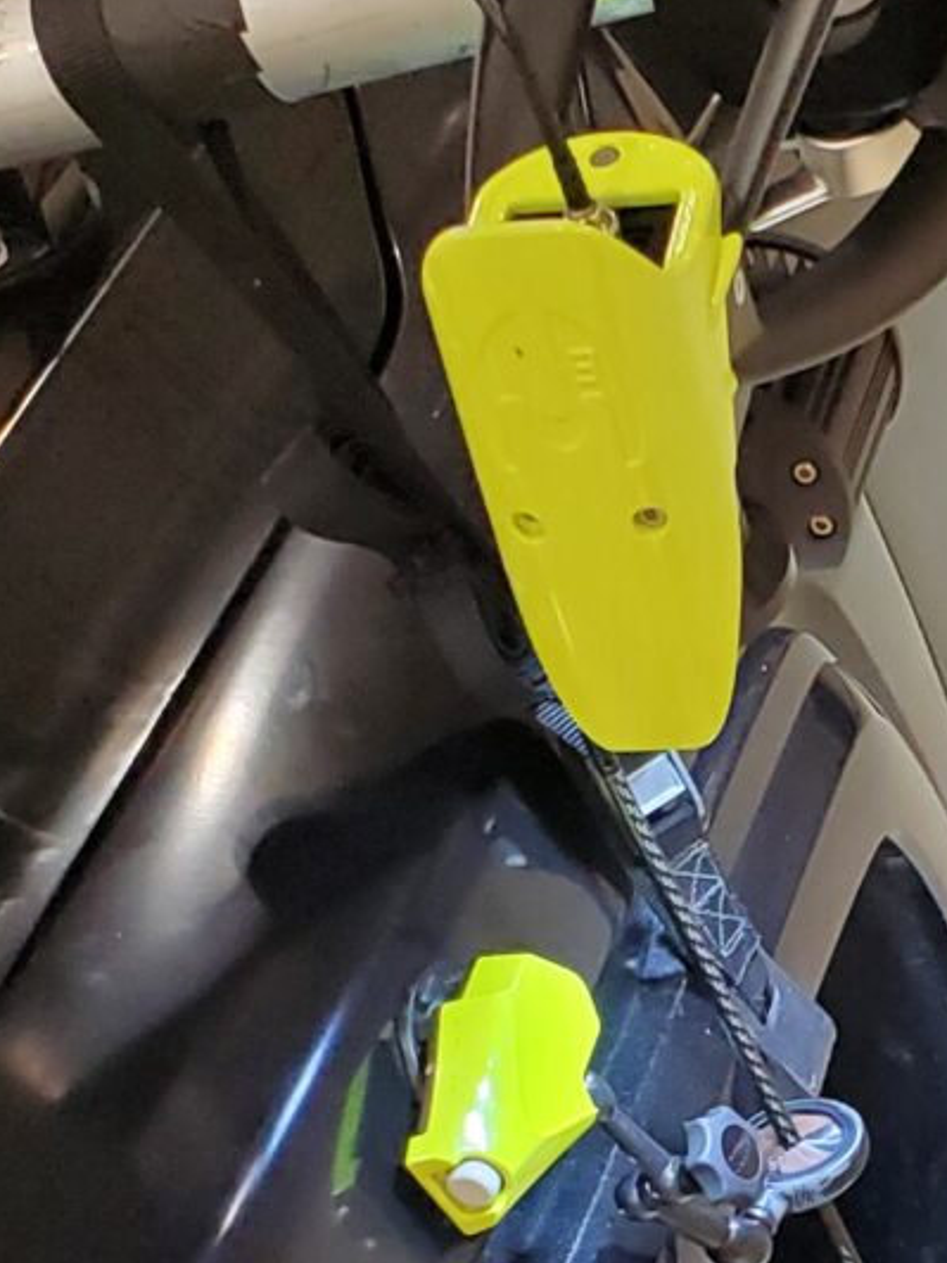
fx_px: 3648
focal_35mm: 100
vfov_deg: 19.3
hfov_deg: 14.6
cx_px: 900
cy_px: 1151
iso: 320
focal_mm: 4.3
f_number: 2.4
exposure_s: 1/113
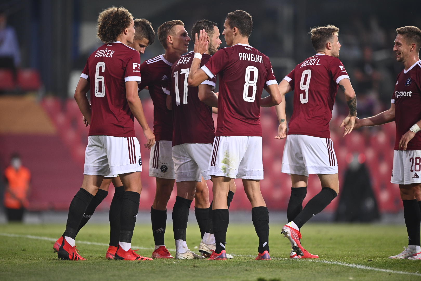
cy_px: 140
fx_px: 4677
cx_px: 210
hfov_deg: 5.2
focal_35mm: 400
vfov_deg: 3.4
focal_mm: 400
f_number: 2.8
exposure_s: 1/1000
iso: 1000
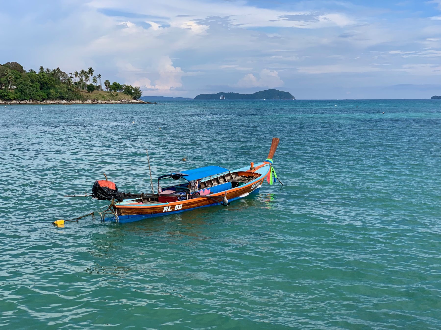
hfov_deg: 36.8
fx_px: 662
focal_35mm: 52
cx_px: 220
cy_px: 165
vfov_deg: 28.0
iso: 16
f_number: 2.4
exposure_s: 1/959
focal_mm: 6
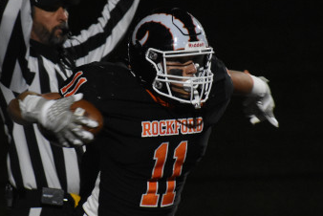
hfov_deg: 2.5
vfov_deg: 1.7
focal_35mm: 829
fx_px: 7444
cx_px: 112
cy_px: 96
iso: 3200
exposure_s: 1/400
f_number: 5.6
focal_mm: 220
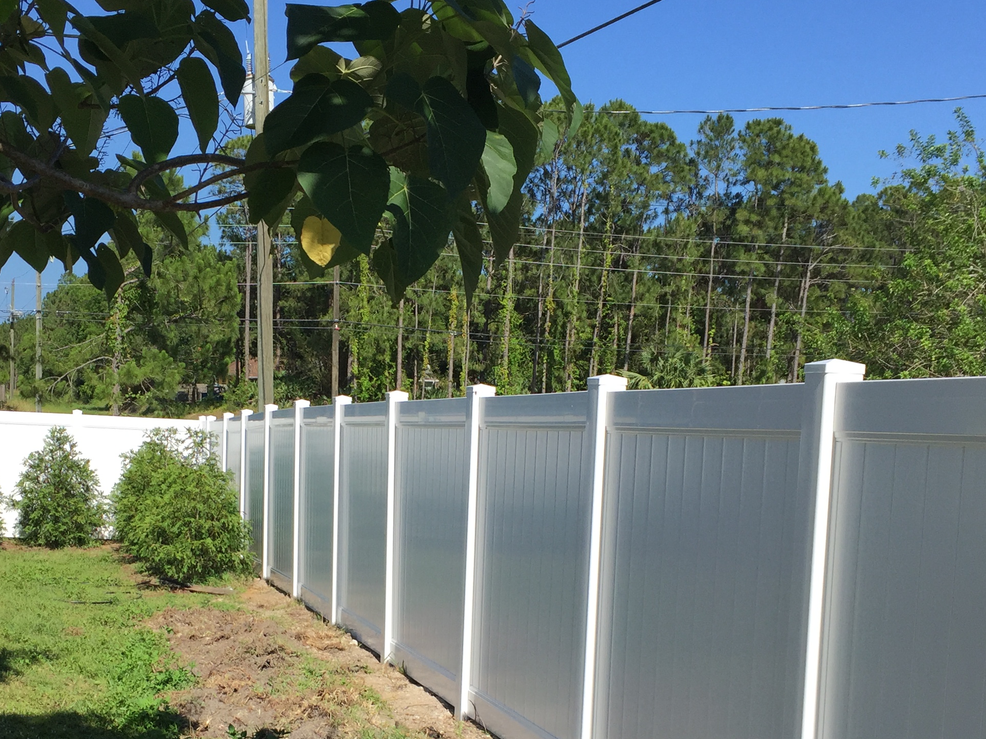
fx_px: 1396
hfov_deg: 38.7
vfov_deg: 29.1
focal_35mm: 49
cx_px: 376
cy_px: 571
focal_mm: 4.15
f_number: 2.2
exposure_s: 1/1883
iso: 32
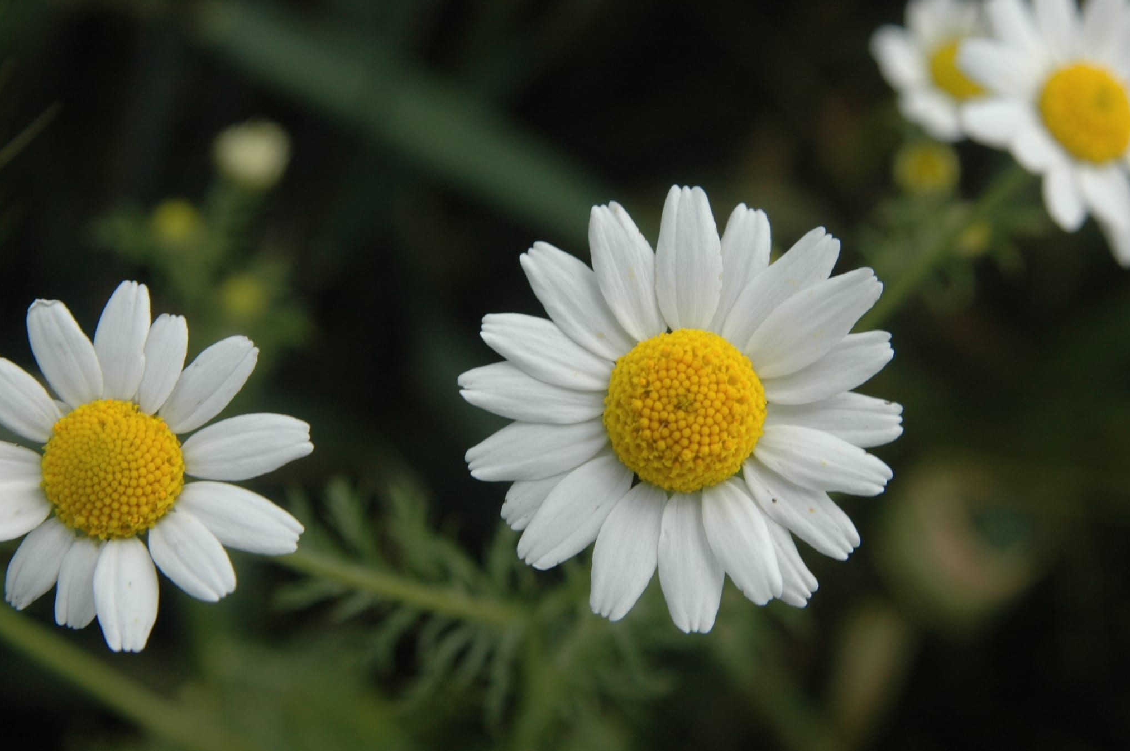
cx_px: 588
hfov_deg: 24.5
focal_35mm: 83
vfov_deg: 16.4
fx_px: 2603
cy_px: 348
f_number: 9
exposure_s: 1/320
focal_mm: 50
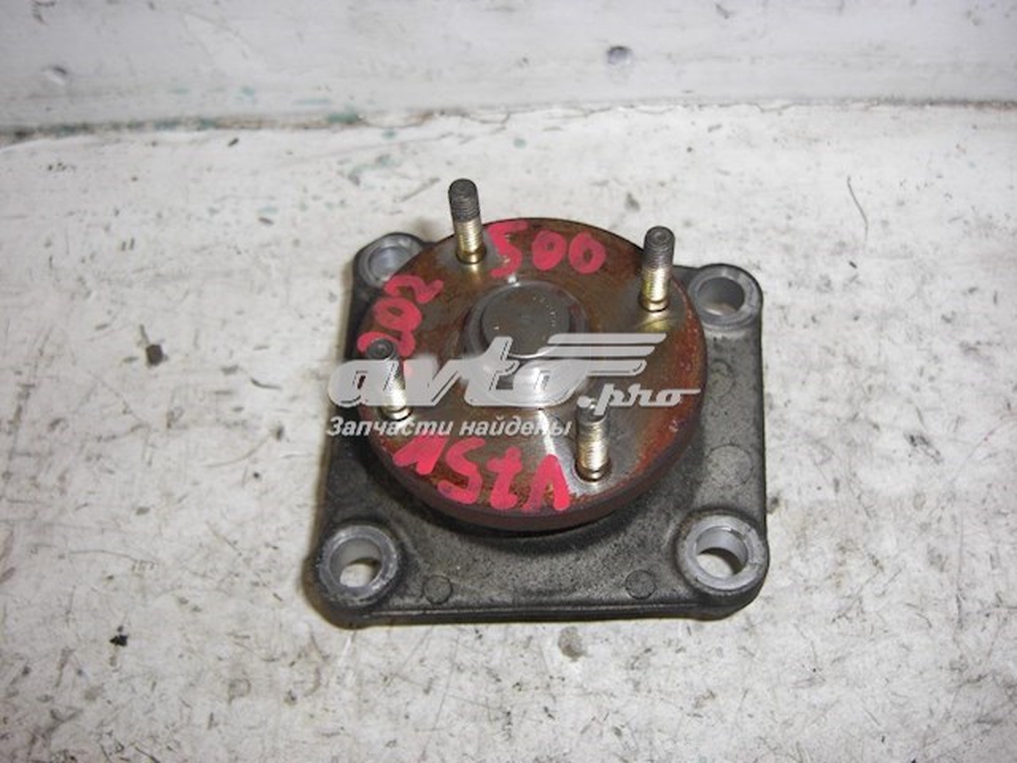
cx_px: 508
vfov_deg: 37.7
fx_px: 1116
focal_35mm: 38
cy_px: 382
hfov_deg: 49.0
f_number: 2.8
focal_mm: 7.9
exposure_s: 1/60
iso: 80
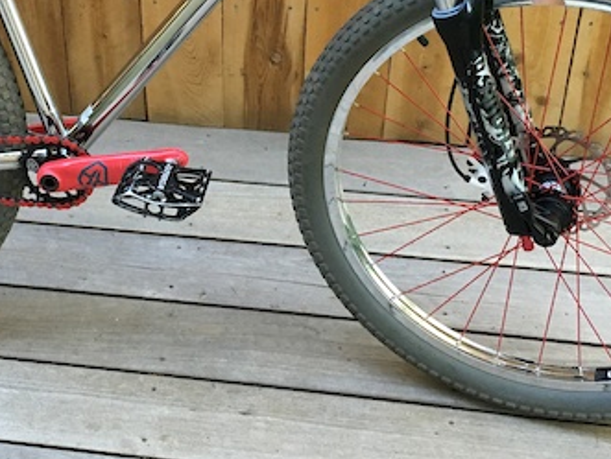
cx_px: 151
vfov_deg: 20.6
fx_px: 1237
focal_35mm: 70
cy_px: 41
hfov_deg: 27.4
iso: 40
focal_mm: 4.15
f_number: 2.2
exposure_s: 1/30
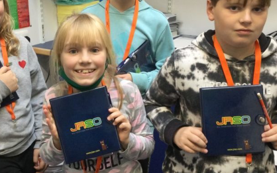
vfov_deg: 23.5
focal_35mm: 55
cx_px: 110
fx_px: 415
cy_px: 78
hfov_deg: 36.8
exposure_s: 1/33
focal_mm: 3.3
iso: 80
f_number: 2.4
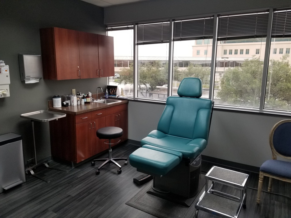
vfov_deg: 53.1
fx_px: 219
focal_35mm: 26
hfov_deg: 67.3
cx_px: 146
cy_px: 109
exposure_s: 1/60
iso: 64
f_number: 1.7
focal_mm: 4.25
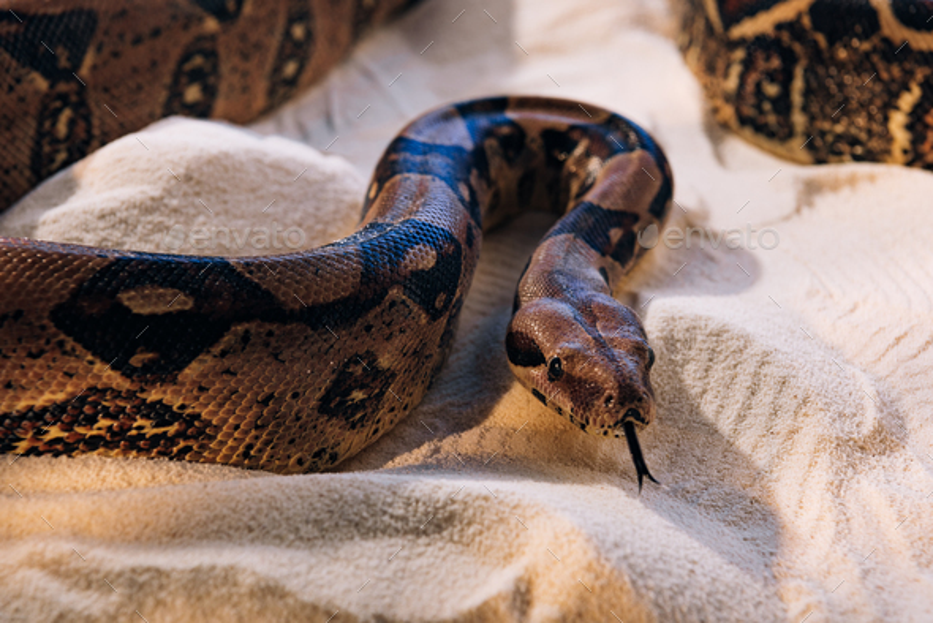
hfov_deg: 28.8
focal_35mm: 70
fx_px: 1815
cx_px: 466
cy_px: 312
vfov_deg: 19.5
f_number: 8
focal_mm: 70
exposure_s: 1/200
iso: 100
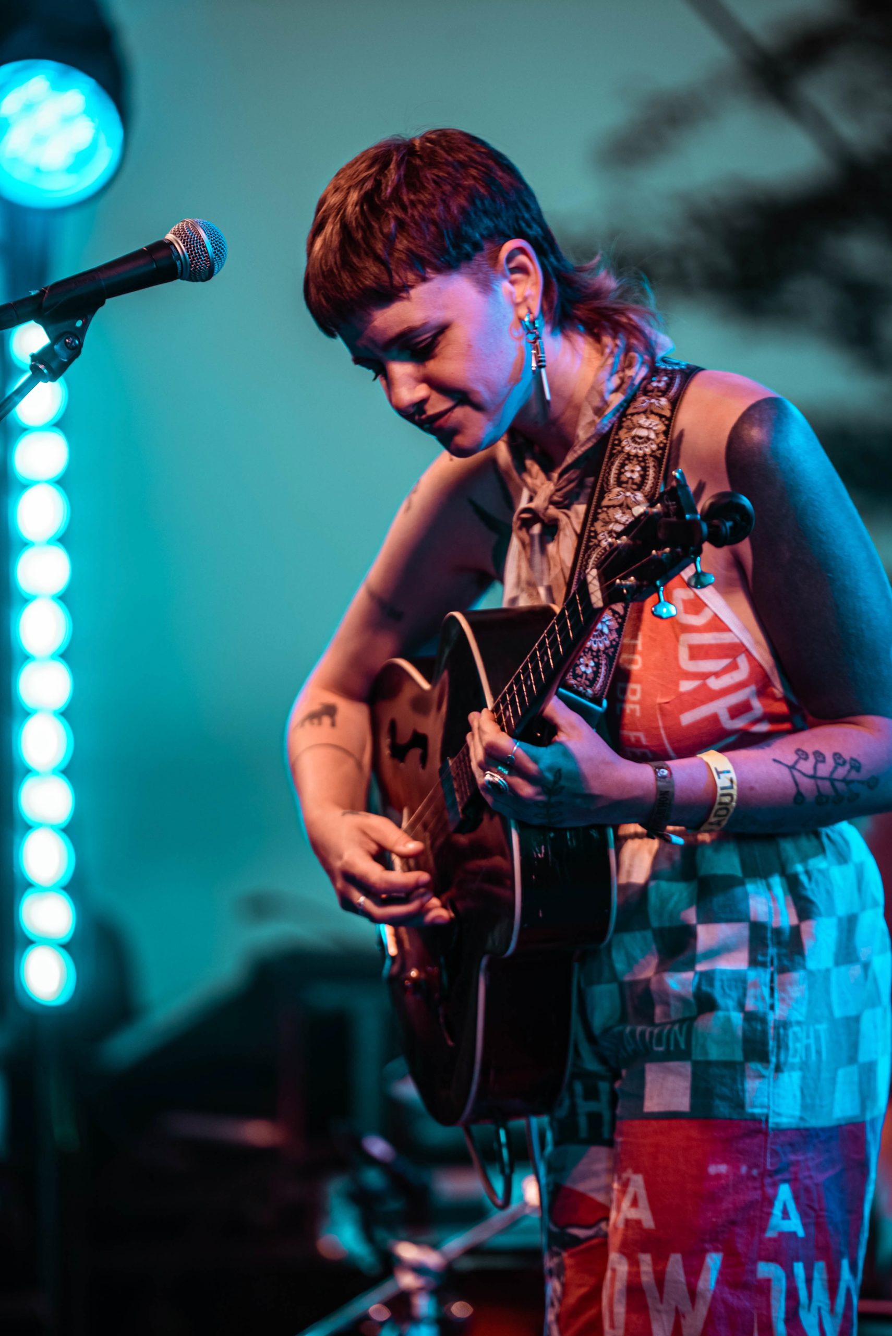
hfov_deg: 6.9
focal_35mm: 200
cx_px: 446
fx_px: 7423
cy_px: 668
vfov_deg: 10.3
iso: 200
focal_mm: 200
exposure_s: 1/125
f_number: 2.8
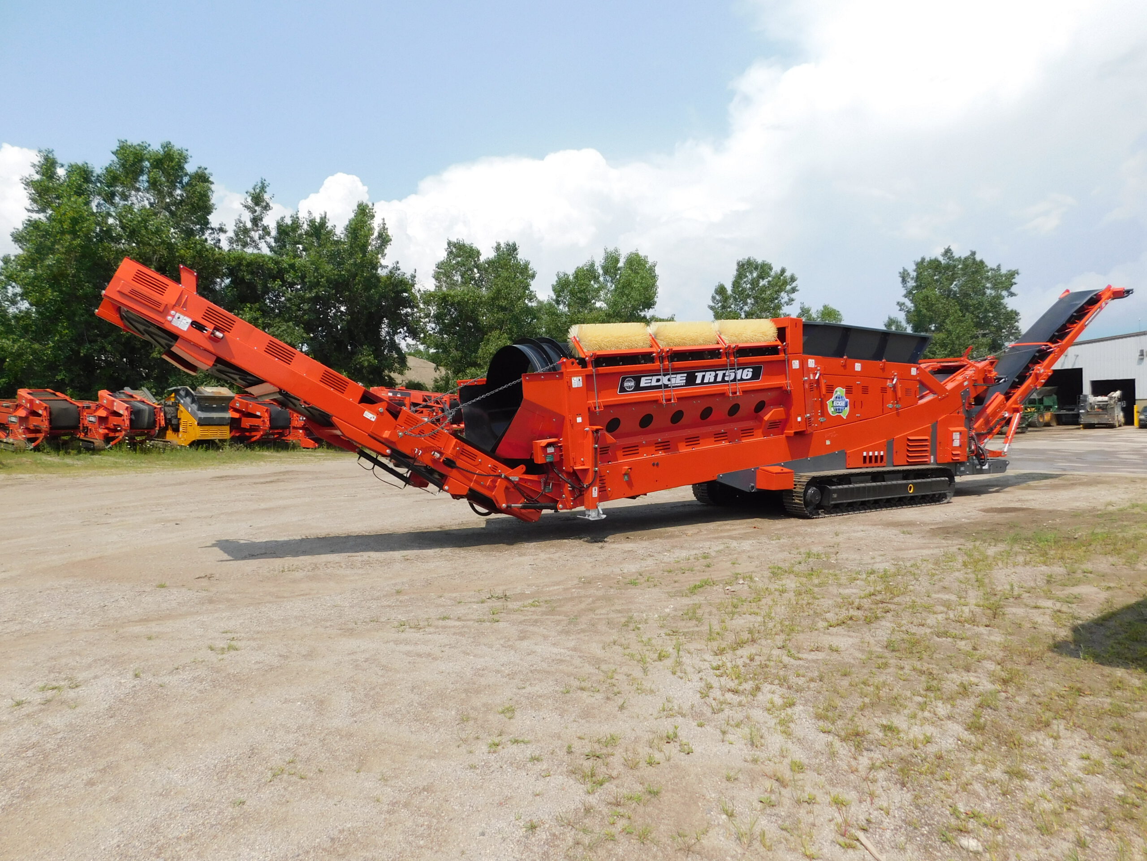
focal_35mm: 23
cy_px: 430
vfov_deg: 58.9
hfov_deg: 73.9
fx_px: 762
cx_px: 574
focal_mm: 4
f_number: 6
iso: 125
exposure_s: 1/500
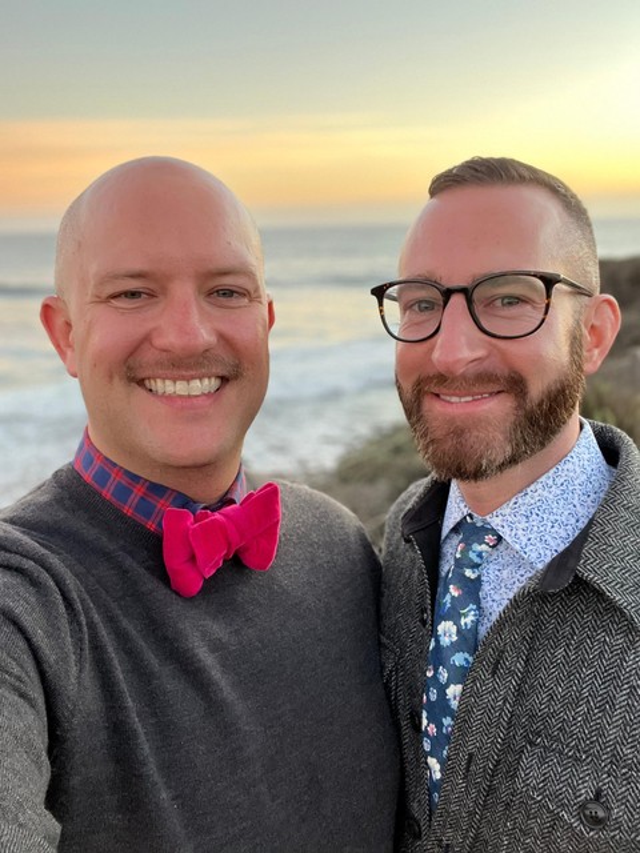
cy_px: 426
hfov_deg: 46.8
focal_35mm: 30
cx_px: 320
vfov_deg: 60.0
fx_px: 740
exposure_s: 1/60
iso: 200
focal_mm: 2.71
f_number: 2.2
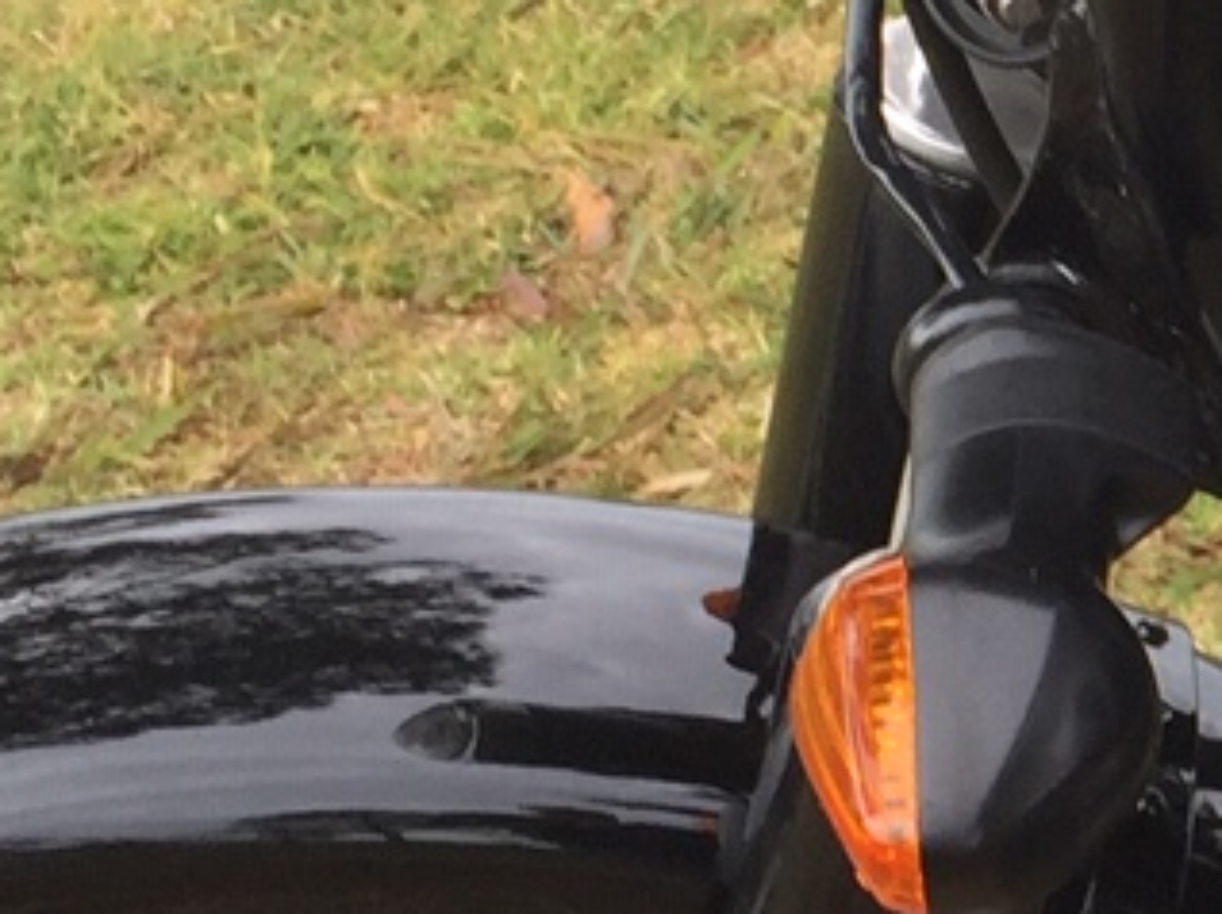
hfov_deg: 12.2
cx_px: 2190
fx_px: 5256
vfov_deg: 9.9
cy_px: 876
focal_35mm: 149
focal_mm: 4.15
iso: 32
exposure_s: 1/377
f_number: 2.2
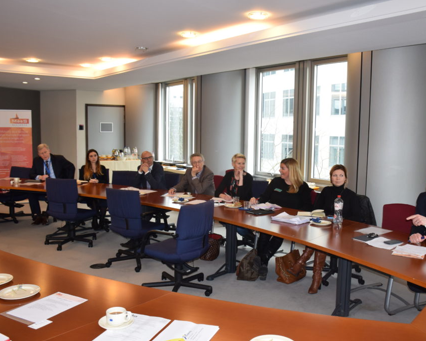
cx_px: 231
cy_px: 171
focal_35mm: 34
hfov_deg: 52.8
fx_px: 429
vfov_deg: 43.3
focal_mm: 20
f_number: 5.6
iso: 800
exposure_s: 1/125
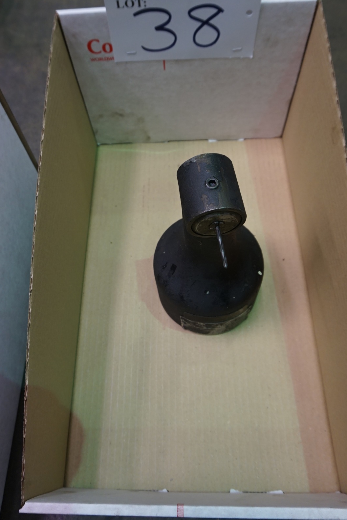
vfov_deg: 63.2
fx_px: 419
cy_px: 213
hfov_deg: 44.9
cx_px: 161
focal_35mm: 29
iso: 500
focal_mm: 16
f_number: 4
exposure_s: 1/60
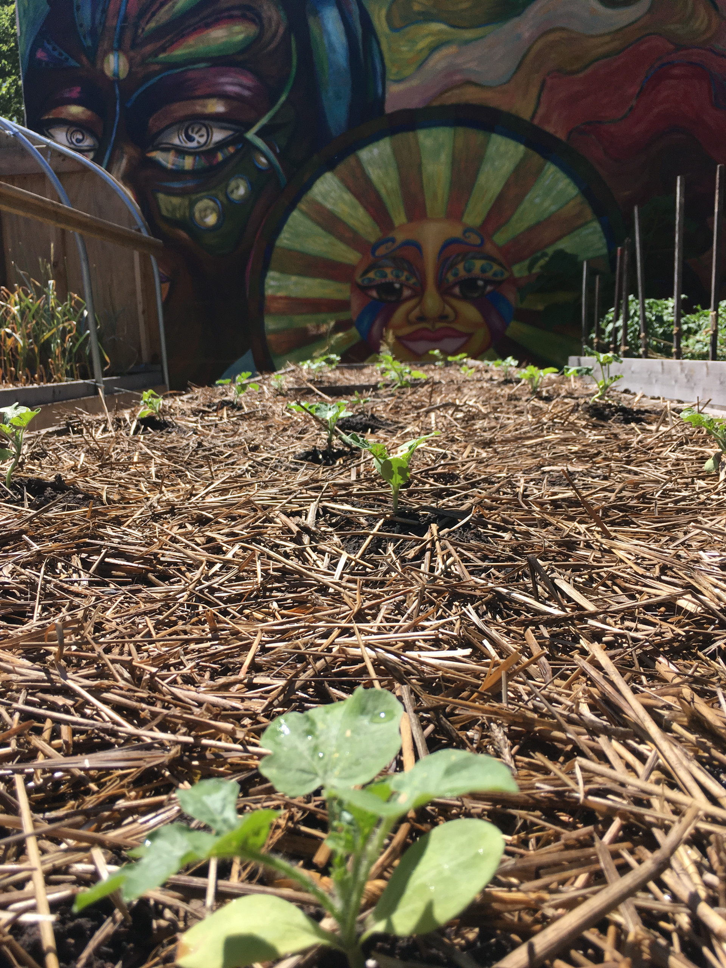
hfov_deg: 48.2
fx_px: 811
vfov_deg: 61.7
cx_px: 363
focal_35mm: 29
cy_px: 484
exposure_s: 1/1451
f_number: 2.2
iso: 25
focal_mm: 4.15
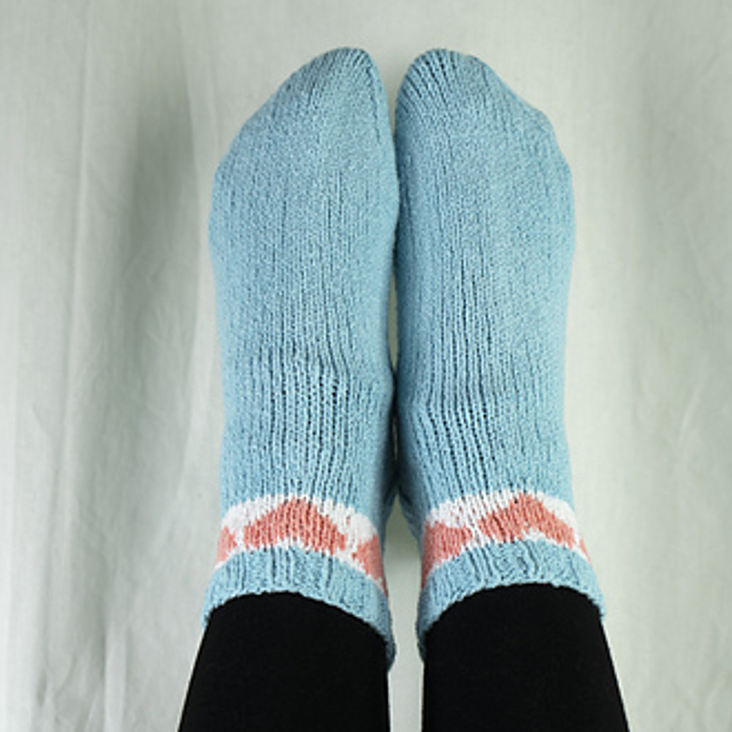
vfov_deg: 12.9
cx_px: 367
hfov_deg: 12.9
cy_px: 375
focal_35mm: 135
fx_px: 3230
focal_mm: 105
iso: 160
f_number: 4.5
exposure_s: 1/125
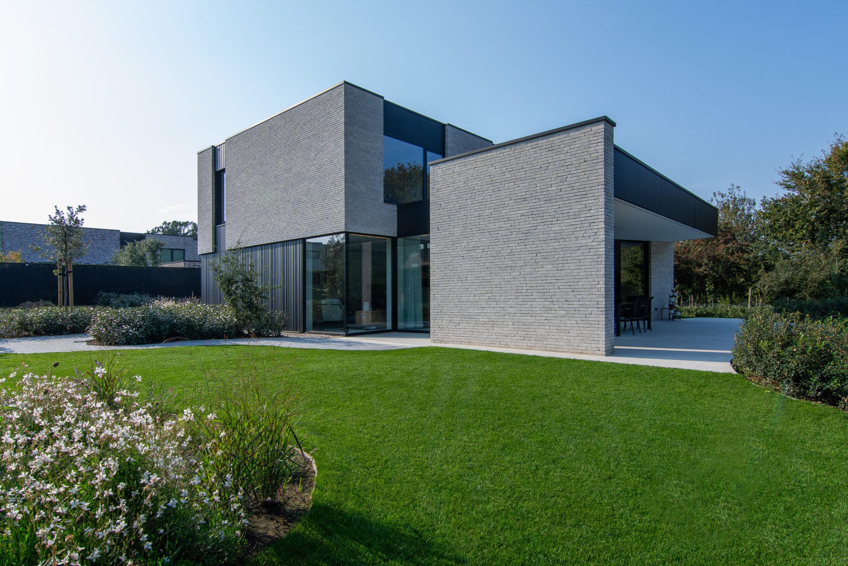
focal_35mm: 20
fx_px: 459
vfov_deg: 63.2
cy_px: 283
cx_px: 424
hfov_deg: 85.4
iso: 400
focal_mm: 13
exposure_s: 1/320
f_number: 11
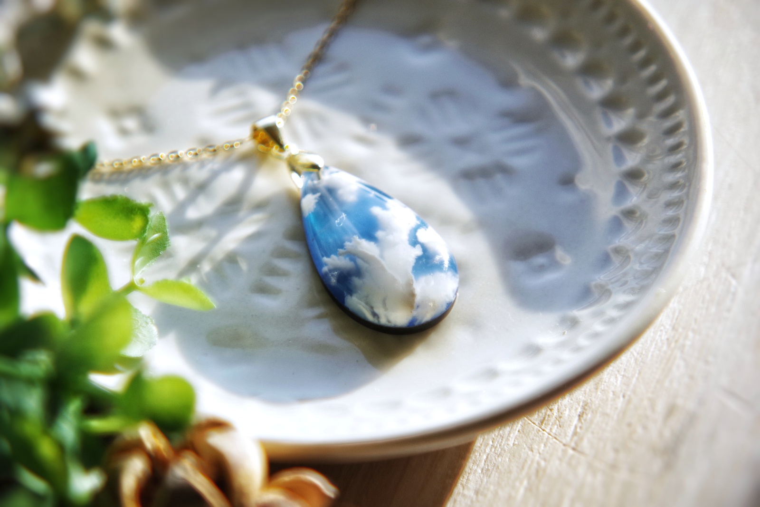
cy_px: 254
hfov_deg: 11.9
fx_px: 3631
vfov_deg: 8.0
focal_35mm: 172
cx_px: 380
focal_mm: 115
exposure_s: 1/320
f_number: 4.5
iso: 200
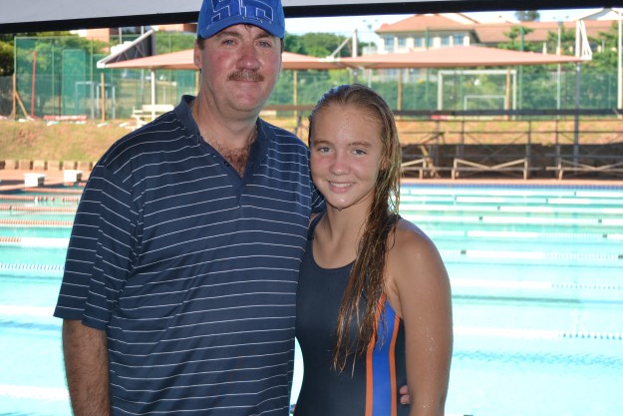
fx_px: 927
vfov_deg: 25.2
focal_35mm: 54
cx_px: 279
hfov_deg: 37.1
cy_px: 179
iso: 100
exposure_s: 1/200
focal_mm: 31
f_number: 5
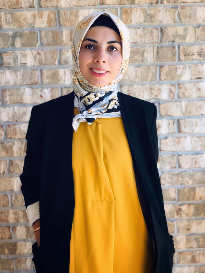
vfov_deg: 36.8
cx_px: 102
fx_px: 411
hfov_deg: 28.0
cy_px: 136
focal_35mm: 52
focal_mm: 6
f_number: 2.4
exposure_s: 1/122
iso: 25
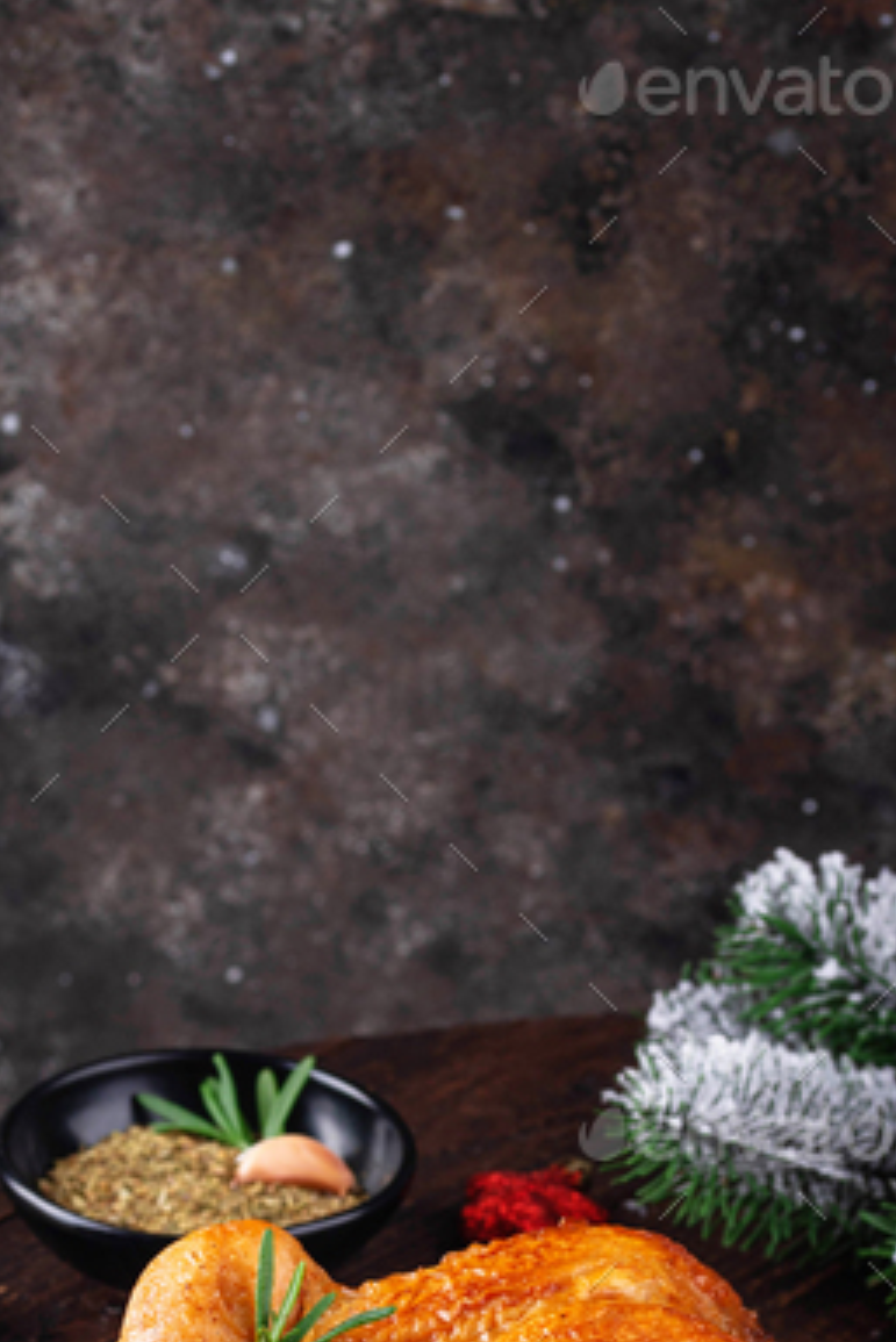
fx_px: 8989
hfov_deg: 5.7
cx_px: 202
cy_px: 1108
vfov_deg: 8.5
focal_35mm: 241
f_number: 9
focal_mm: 105
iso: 100
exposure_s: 1/100
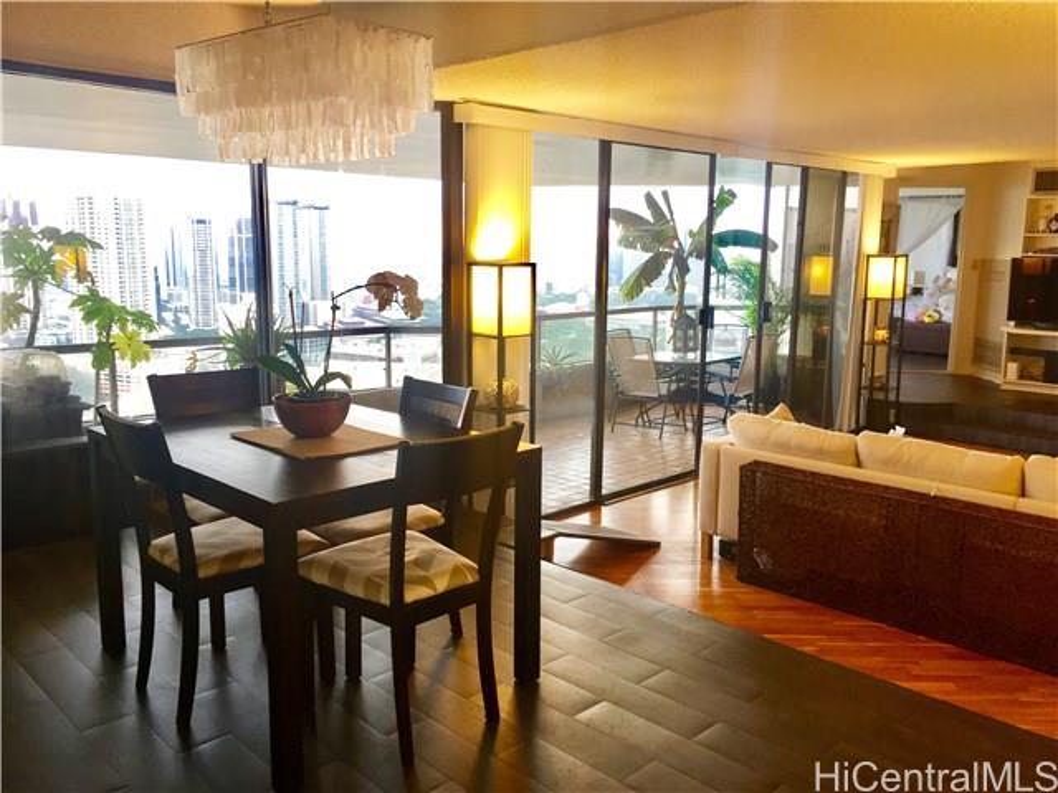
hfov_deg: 61.7
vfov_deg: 48.2
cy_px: 396
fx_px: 886
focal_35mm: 29
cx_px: 529
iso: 50
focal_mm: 4.15
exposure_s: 1/30
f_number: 2.2
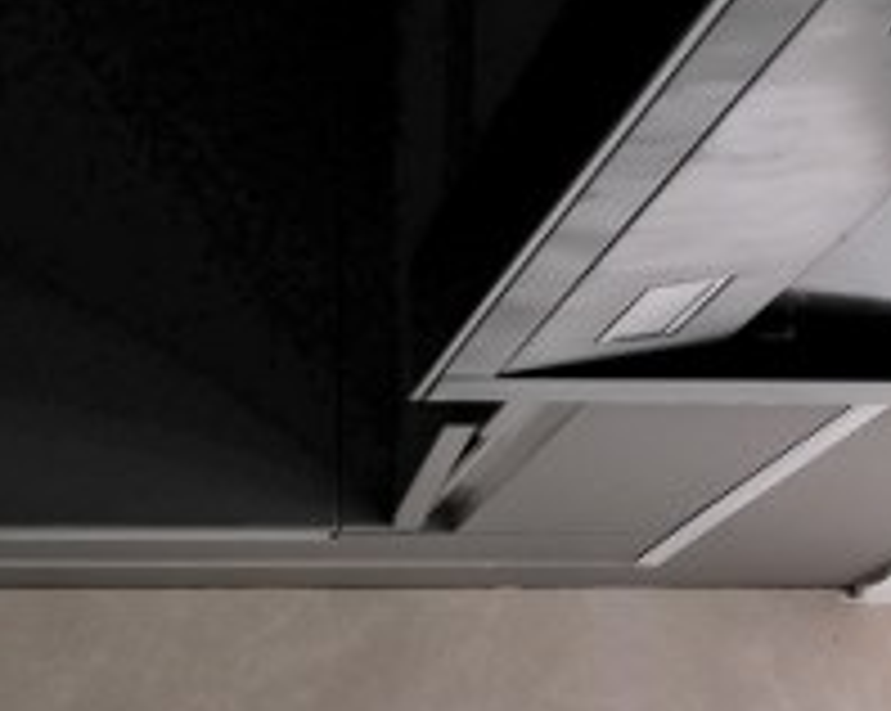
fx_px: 4320
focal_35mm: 164
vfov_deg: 9.3
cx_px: 234
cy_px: 848
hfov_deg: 11.7
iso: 200
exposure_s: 1/8
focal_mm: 18
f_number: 8
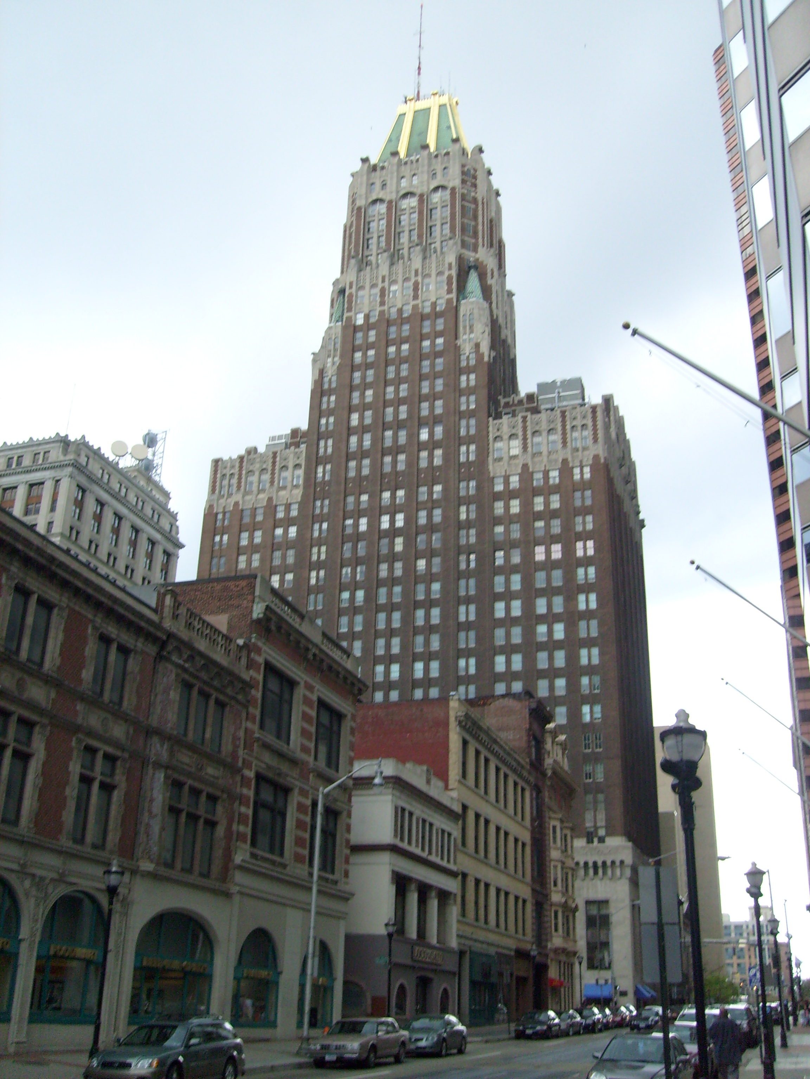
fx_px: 1092
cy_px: 540
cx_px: 405
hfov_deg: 40.7
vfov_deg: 52.6
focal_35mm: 35
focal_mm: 5.8
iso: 80
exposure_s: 1/60
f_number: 7.1
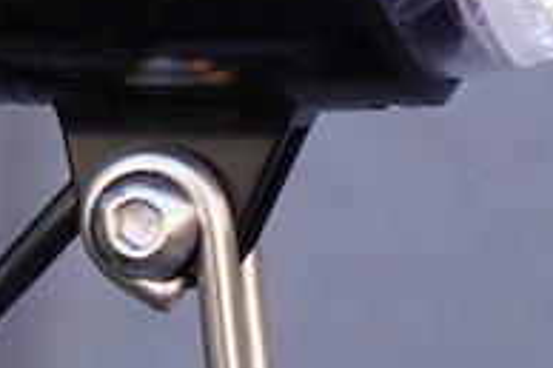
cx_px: -787
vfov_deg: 3.3
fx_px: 6385
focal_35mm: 416
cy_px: -127
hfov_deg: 4.8
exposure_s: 1/160
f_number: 5.6
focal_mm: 63
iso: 640
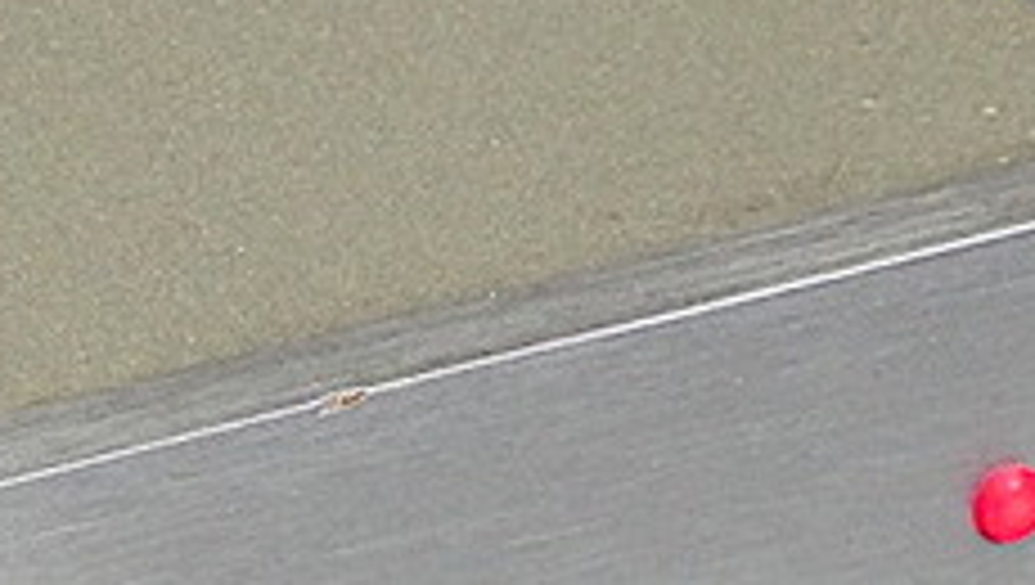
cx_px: -572
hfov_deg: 1.9
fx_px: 31185
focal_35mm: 1135
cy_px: 1346
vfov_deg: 1.1
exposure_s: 1/13
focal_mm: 44.8
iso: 400
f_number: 5.6
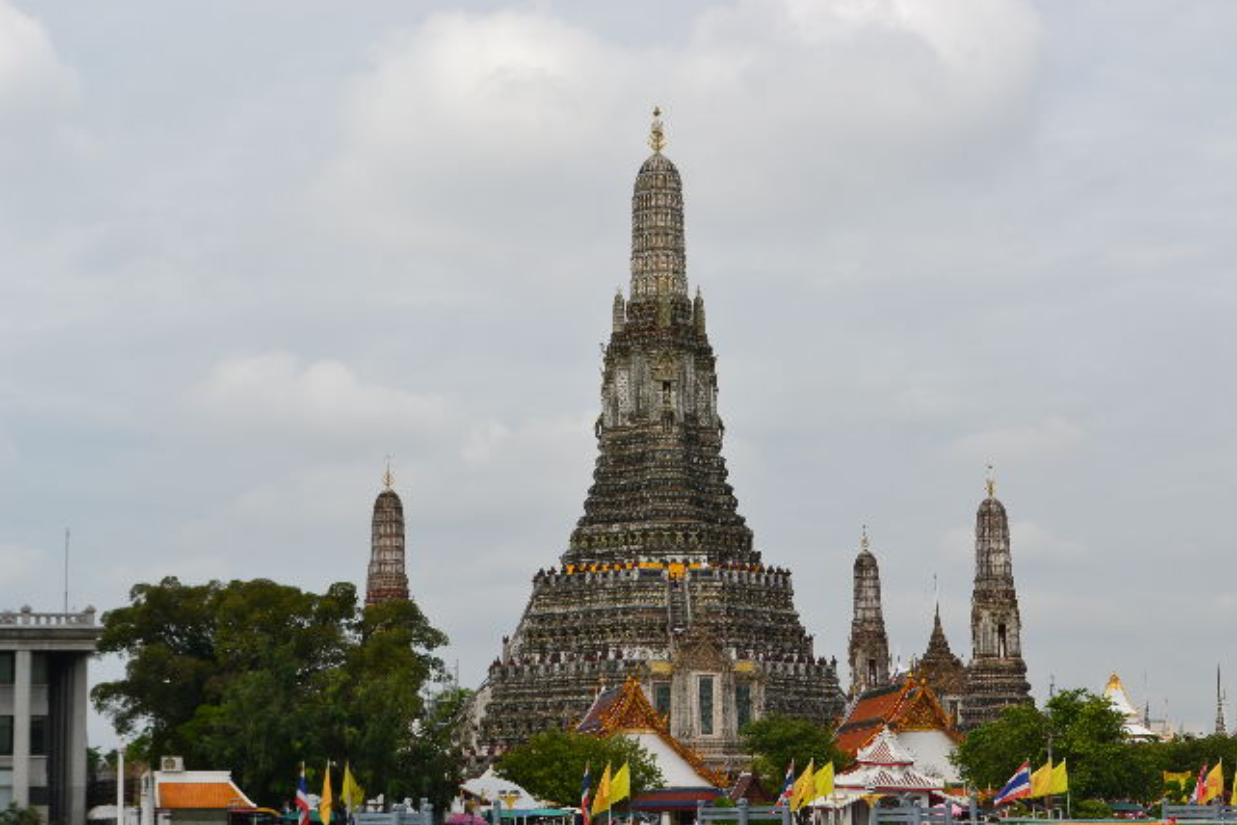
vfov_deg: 17.6
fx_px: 2665
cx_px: 707
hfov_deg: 26.1
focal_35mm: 78
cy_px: 465
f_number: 11
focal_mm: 45
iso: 220
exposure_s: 1/500
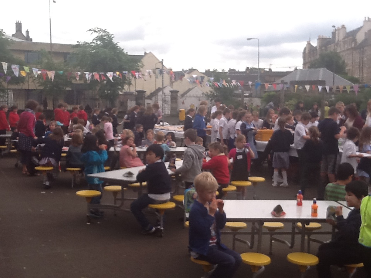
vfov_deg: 32.9
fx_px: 472
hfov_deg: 42.9
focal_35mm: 44
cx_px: 186
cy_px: 139
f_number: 2.4
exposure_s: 1/524
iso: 40
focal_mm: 2.03
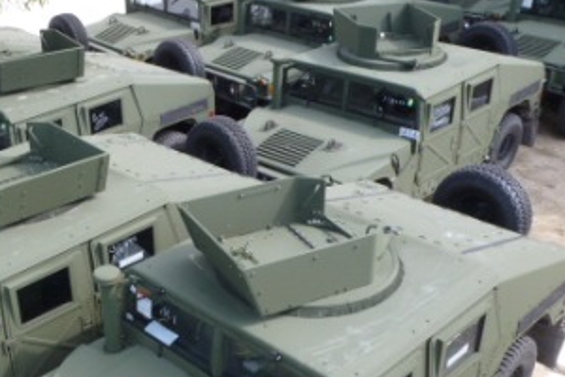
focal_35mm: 48
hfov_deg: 40.3
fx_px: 753
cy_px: 270
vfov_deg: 27.8
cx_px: 162
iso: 100
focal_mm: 4.3
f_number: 4
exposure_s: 1/125
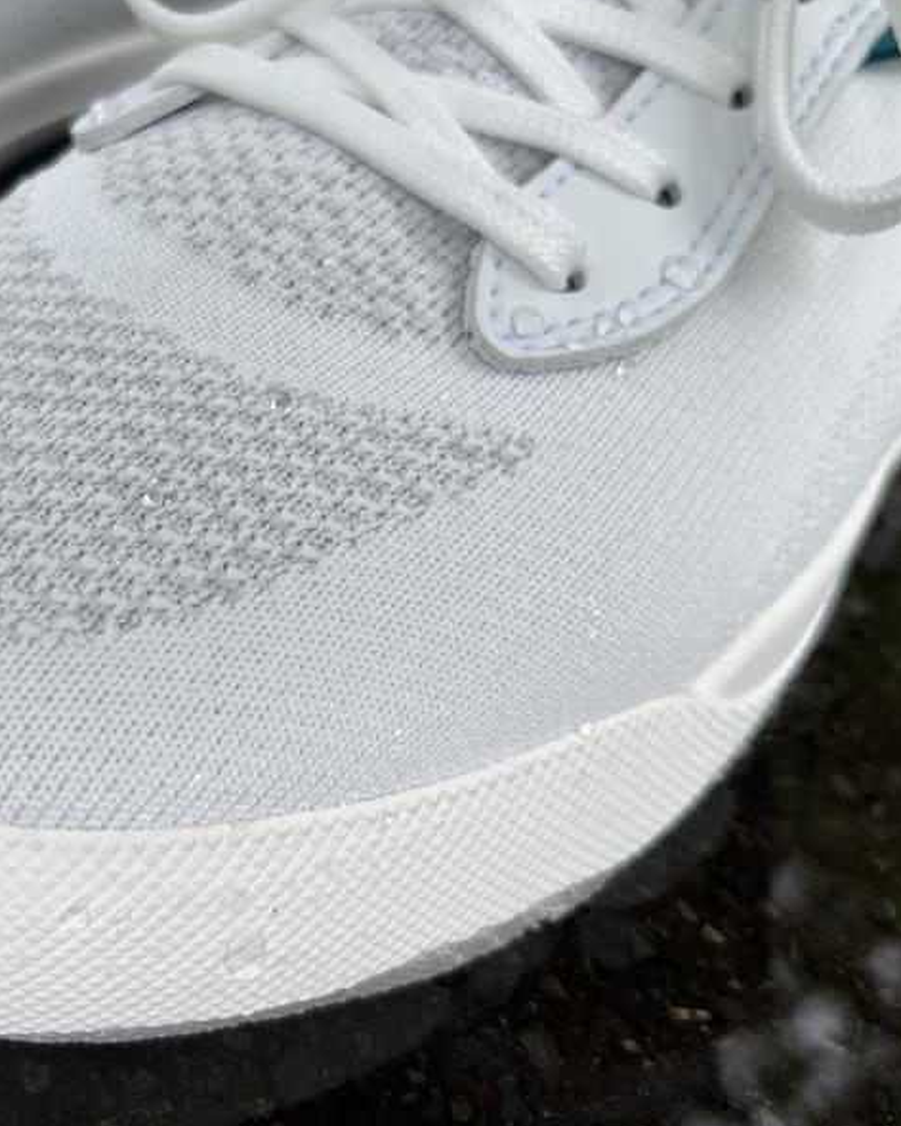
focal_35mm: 43
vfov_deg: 42.6
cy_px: 422
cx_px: 246
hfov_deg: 34.3
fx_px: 1433
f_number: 1.6
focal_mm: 5.1
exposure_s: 1/787
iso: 50
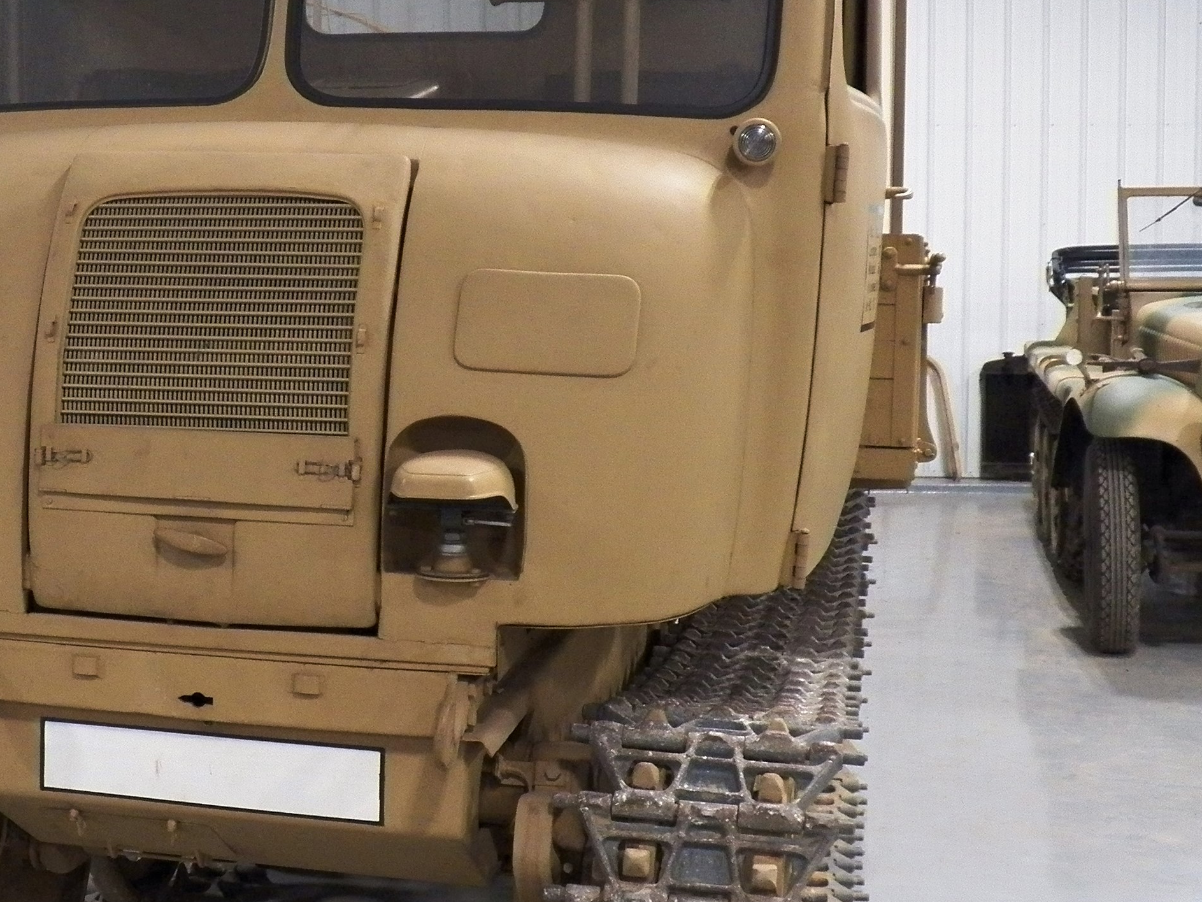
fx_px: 1528
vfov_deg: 32.9
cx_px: 331
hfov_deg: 41.9
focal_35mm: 44
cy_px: 431
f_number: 2.8
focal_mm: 4.9
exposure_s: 1/30
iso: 400
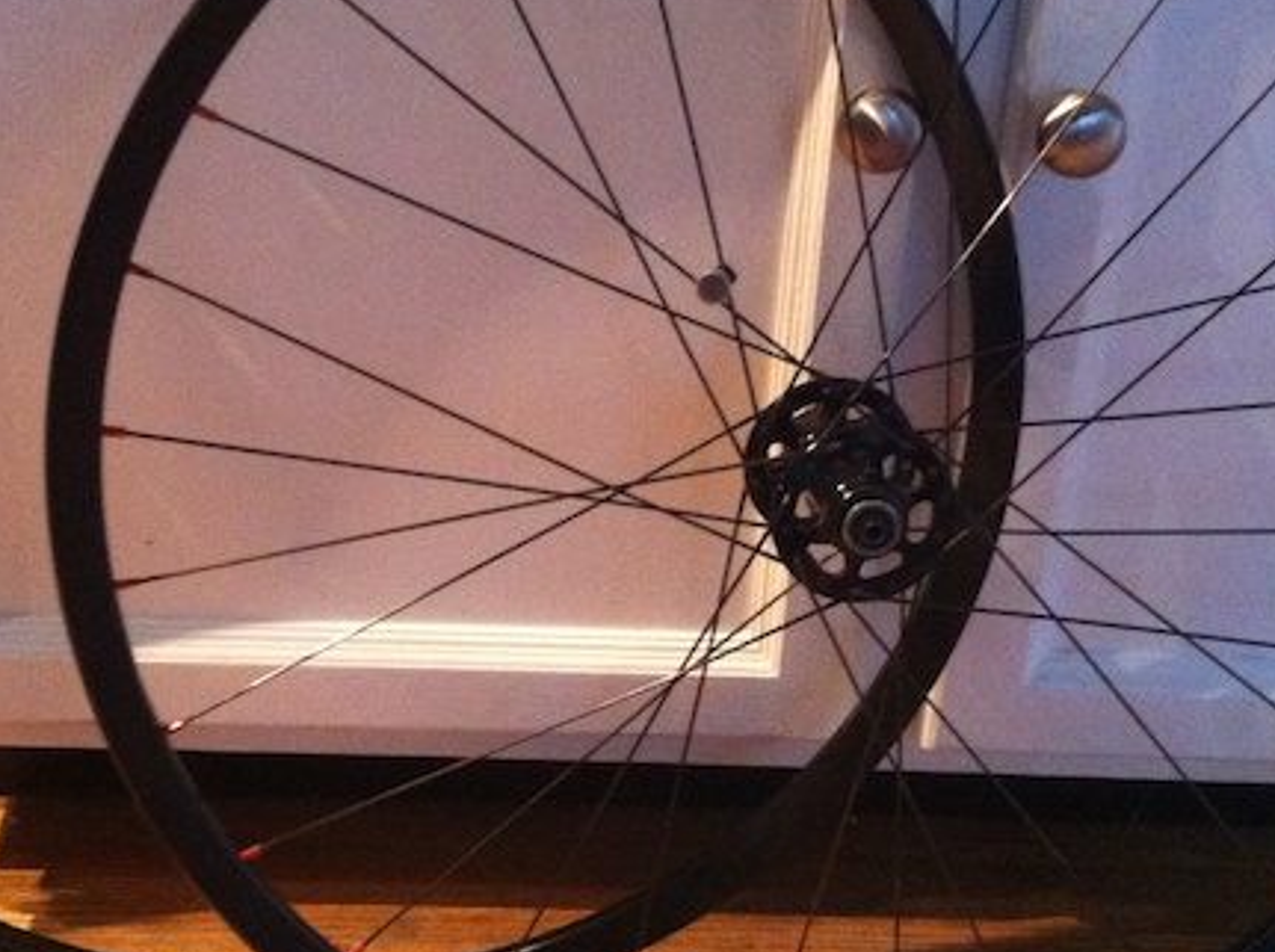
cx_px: 603
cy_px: 485
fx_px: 2391
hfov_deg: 29.9
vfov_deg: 22.5
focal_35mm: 65
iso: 640
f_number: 2.8
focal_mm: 3.85
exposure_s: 1/15
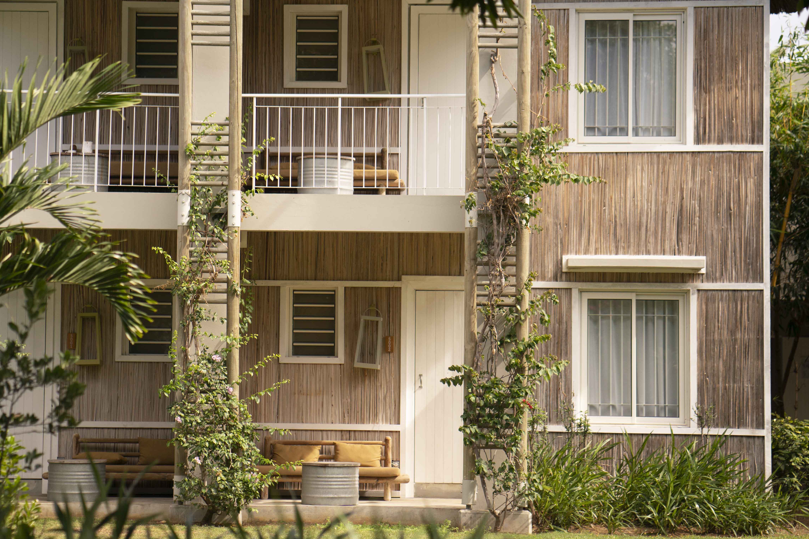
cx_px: 344
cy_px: 245
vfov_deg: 12.2
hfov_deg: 18.3
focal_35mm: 112
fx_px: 2517
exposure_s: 1/5000
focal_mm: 85
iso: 320
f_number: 1.8
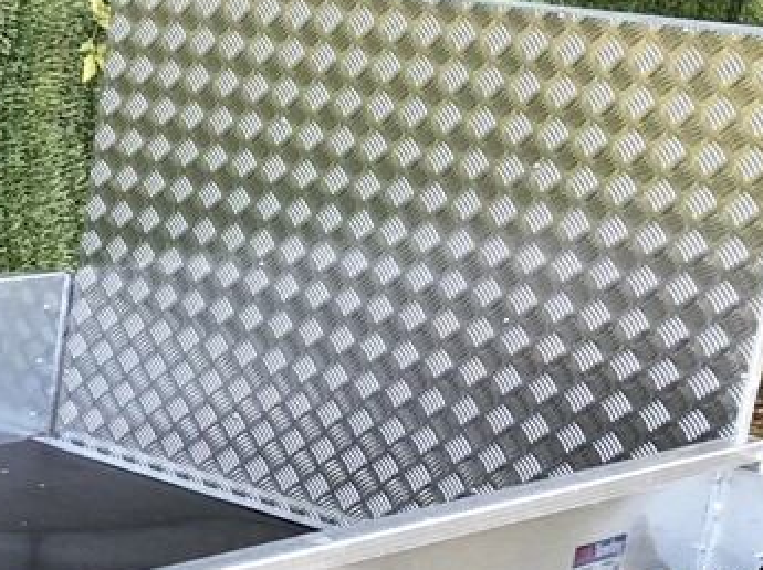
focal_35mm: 104
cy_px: 566
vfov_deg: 14.0
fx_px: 2290
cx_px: -380
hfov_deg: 17.1
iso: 32
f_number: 1.8
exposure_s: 1/100
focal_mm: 3.99
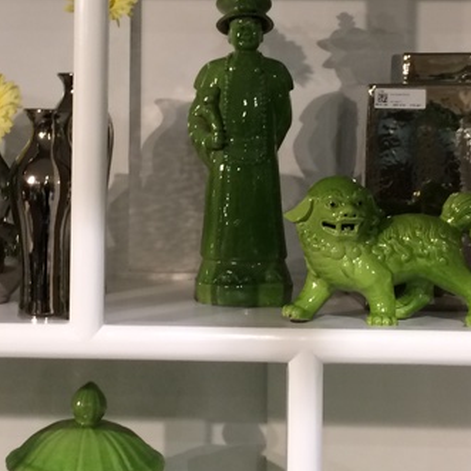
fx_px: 1262
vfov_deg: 21.0
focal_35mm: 82
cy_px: 114
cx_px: 154
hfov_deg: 21.1
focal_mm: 4.12
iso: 64
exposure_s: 1/30
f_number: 2.2
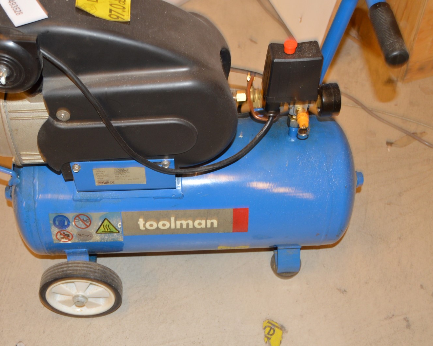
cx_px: 171
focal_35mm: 45
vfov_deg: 33.4
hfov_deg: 40.9
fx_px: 577
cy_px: 172
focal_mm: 26
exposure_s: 1/60
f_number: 4
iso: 720
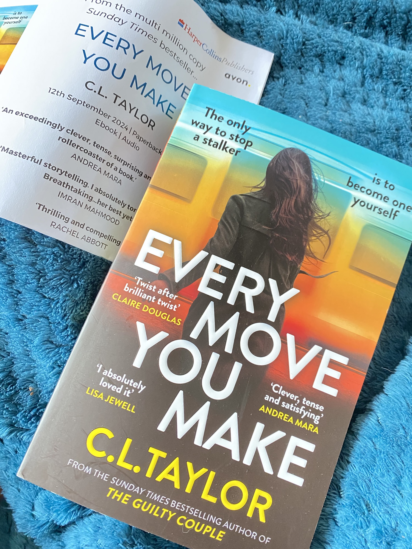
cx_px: 206
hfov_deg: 53.1
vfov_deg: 67.3
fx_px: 413
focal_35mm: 26
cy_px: 274
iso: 800
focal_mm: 4.25
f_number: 1.8
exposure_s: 1/30
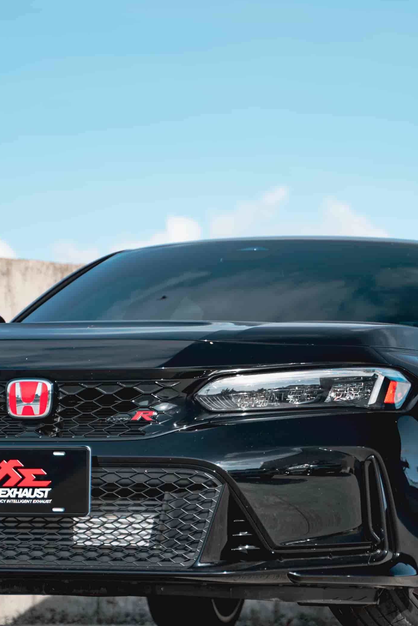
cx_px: 335
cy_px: 332
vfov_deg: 15.5
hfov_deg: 10.4
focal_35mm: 132
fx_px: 2295
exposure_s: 1/400
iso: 80
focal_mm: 65
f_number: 2.8
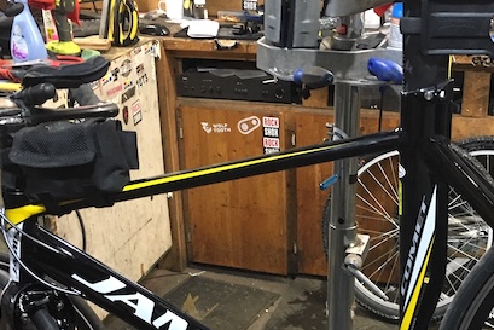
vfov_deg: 22.5
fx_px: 810
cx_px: 319
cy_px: 294
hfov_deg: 33.7
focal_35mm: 59
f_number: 2.2
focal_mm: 4.15
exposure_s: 1/15
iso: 200
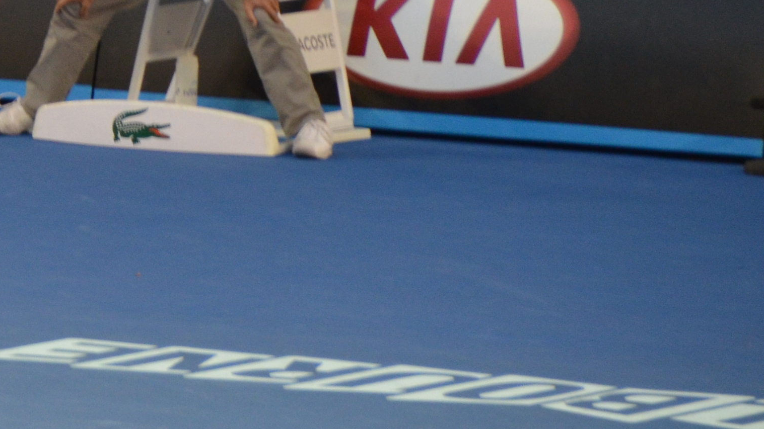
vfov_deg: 1.4
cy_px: -109
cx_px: -297
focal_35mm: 866
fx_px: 17542
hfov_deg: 2.5
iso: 800
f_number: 6
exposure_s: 1/125
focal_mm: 170
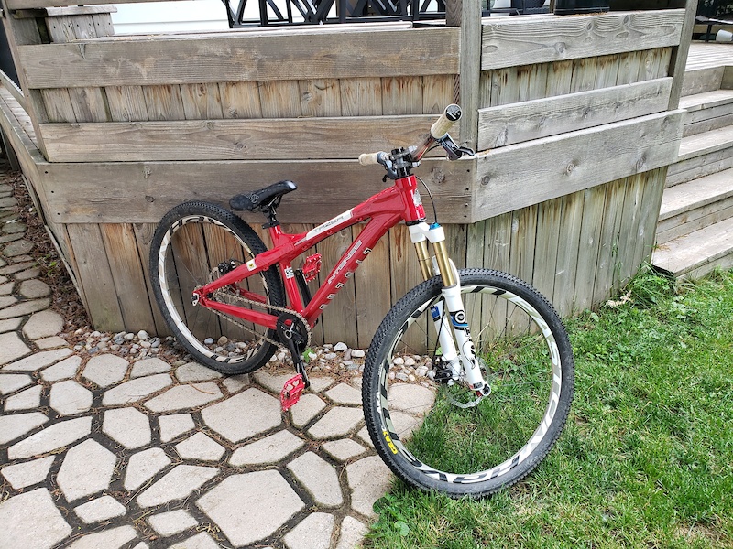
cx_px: 366
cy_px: 274
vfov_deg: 53.1
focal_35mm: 26
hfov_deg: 67.3
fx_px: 551
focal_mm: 4.3
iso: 160
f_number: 2.4
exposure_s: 1/60
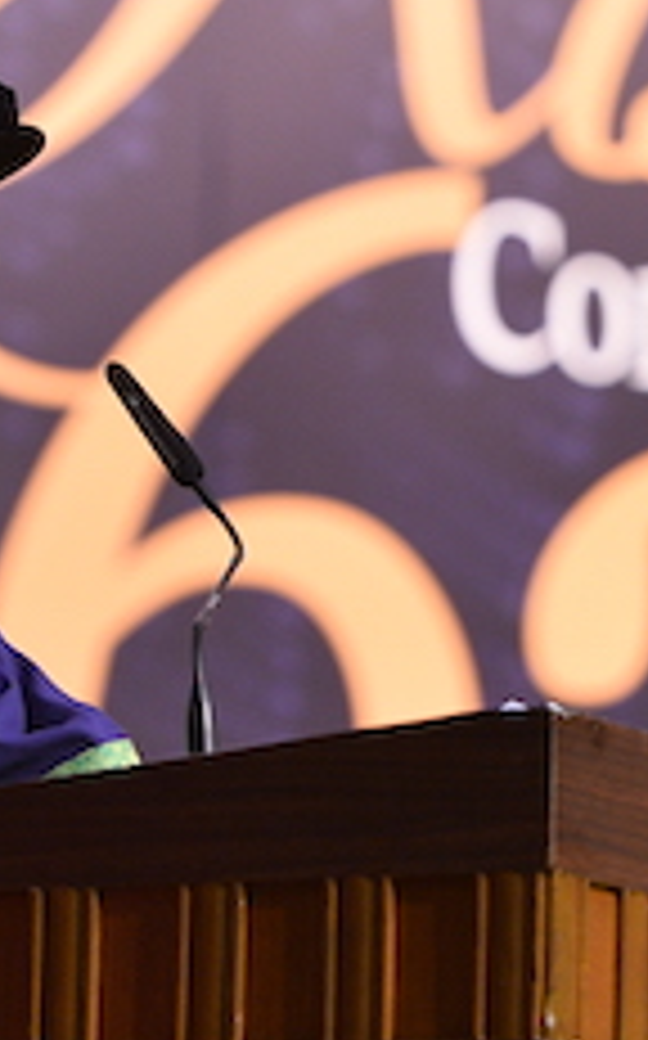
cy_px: 313
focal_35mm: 445
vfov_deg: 4.7
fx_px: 12598
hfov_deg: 2.9
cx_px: 567
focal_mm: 160
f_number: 4.5
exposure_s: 1/160
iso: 1600
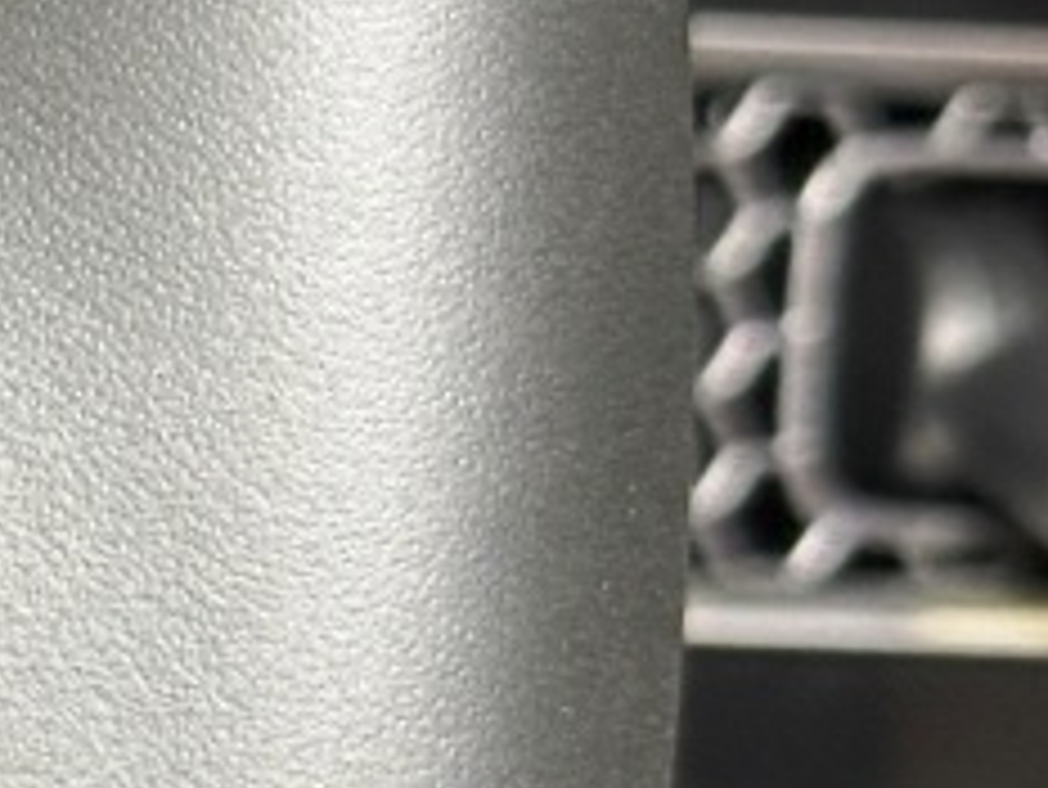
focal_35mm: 211
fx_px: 6391
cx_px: -1246
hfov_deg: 8.7
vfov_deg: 7.0
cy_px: 554
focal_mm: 6.86
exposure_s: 1/40
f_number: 1.78
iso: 320
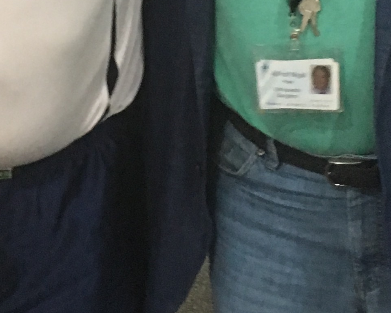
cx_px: 114
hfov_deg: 16.1
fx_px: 1377
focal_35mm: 119
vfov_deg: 12.7
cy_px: -25
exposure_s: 1/33
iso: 250
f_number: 2.2
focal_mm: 4.15
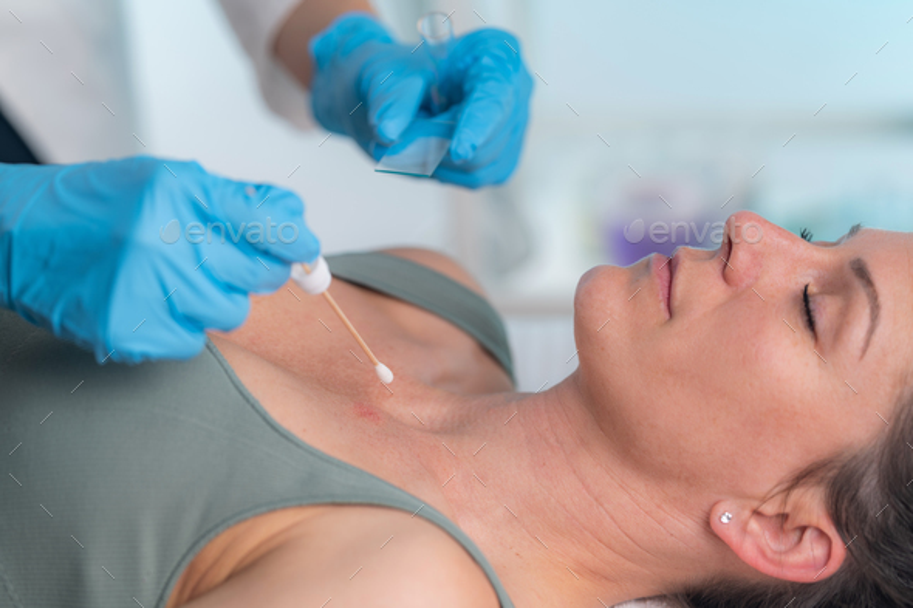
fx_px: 3423
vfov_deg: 10.2
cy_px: 304
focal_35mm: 135
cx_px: 456
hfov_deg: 15.2
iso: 64
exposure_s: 1/160
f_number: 2.8
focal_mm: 135
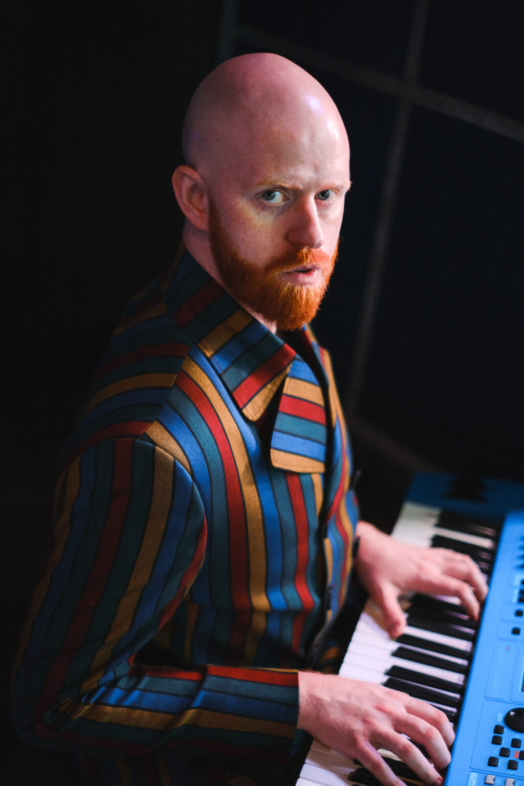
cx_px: 262
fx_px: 1157
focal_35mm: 53
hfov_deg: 25.5
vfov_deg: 37.5
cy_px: 393
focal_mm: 35
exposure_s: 1/160
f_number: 1.4
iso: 1250
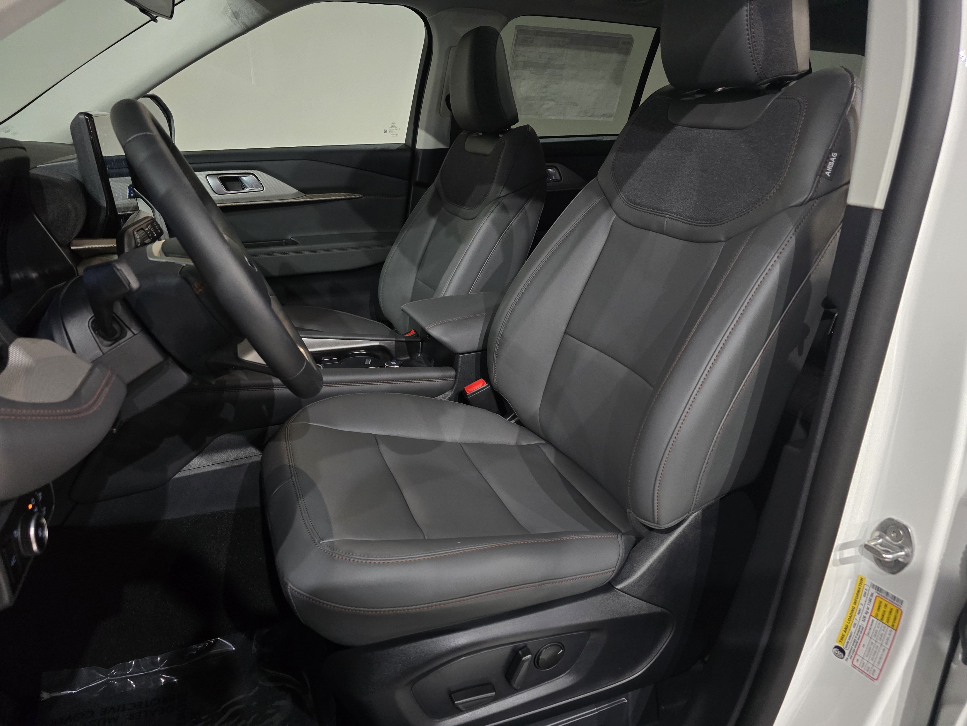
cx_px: 484
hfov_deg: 73.9
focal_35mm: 23
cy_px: 363
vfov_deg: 58.9
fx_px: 643
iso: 500
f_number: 1.7
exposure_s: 1/120
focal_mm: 6.3
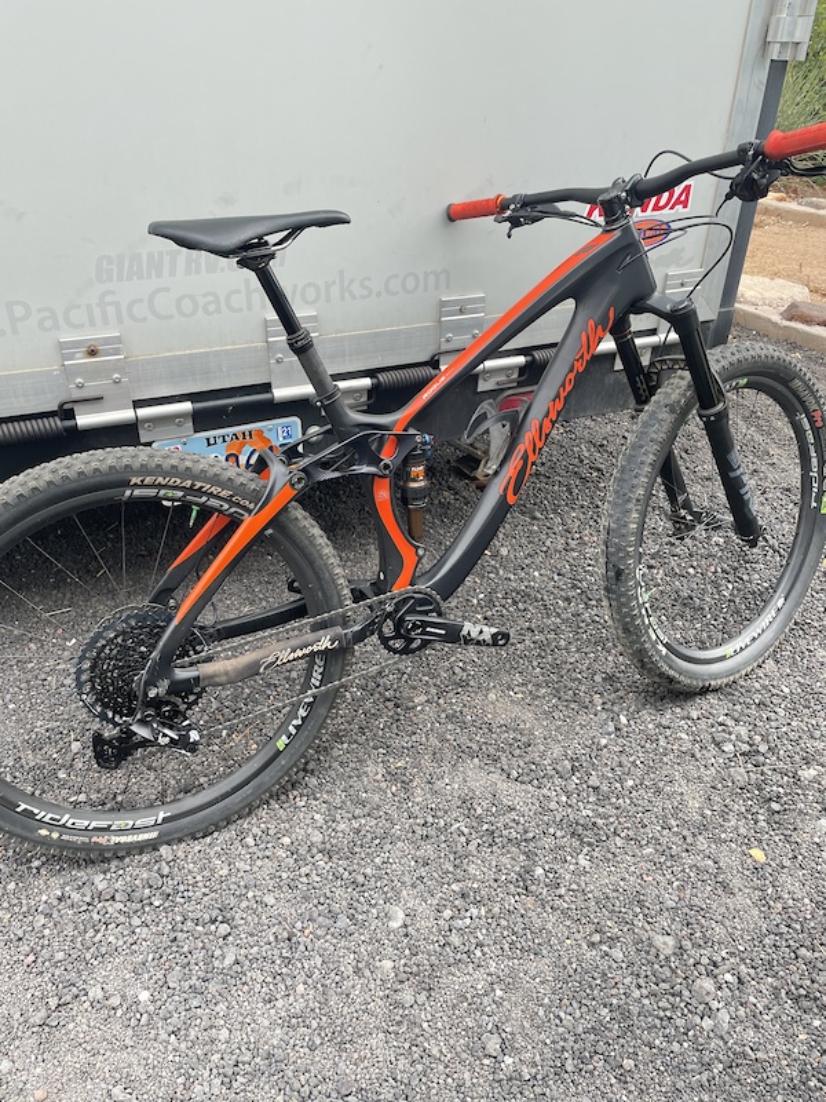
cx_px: 413
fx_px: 827
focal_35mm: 26
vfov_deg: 67.3
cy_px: 551
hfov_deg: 53.1
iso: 50
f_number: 1.6
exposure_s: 1/121
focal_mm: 4.2
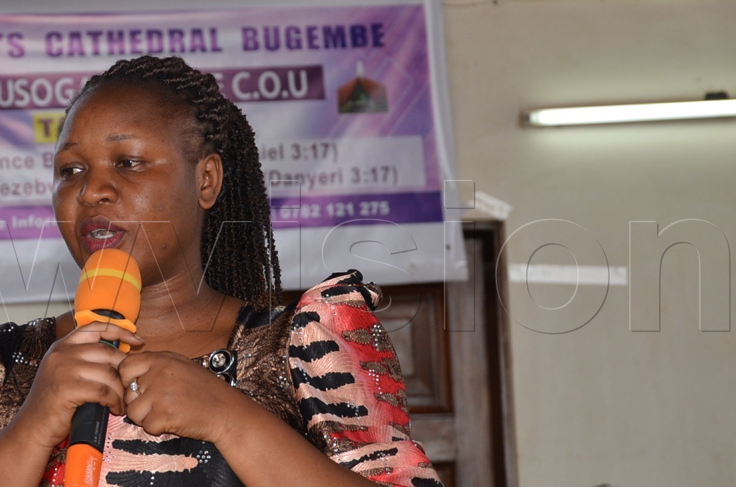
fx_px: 2652
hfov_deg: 15.7
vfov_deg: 10.5
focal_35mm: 130
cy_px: 258
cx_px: 137
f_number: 5
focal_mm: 52
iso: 400
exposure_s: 1/100
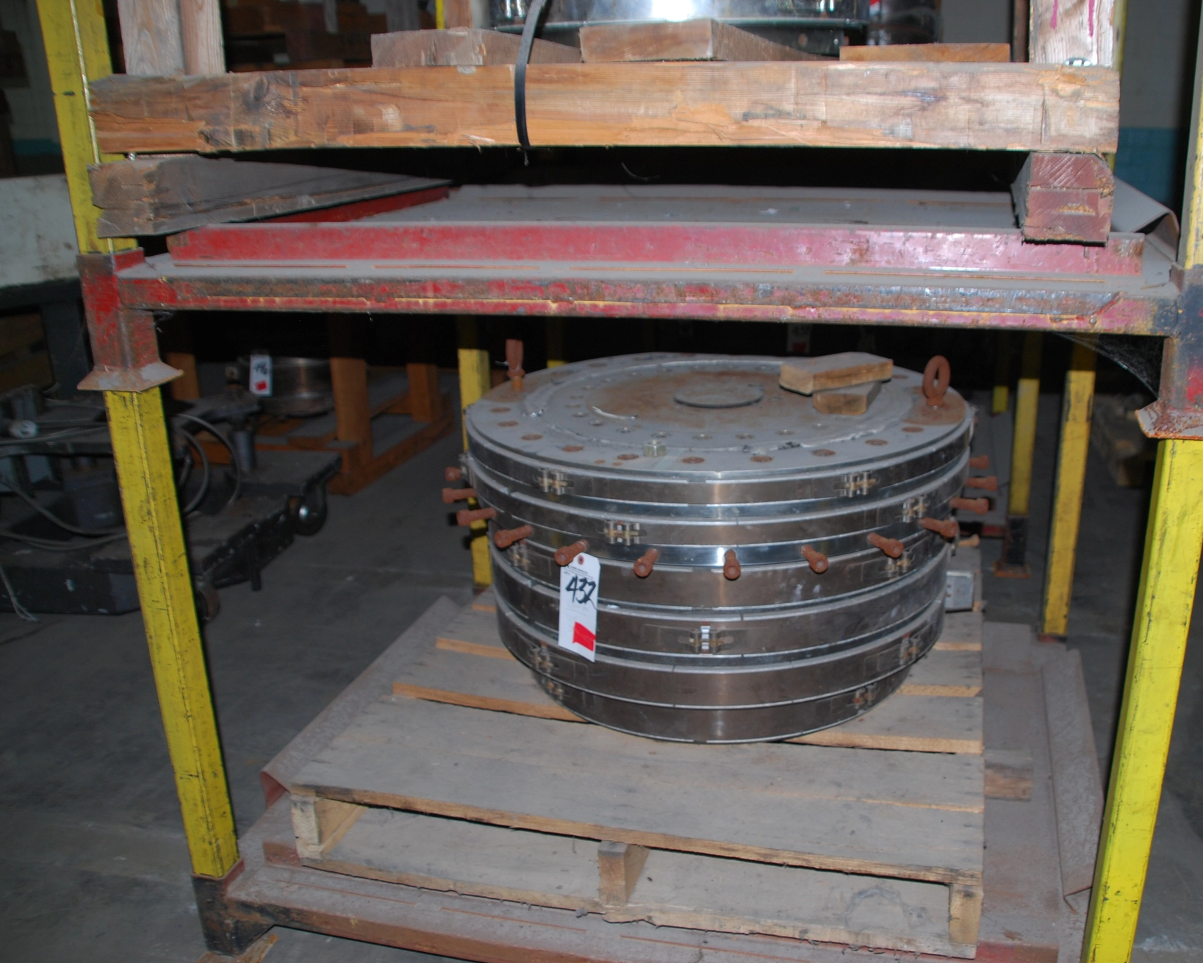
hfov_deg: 56.8
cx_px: 705
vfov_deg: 47.1
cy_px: 480
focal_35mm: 31
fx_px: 1104
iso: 200
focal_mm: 18
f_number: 3.5
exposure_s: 1/60
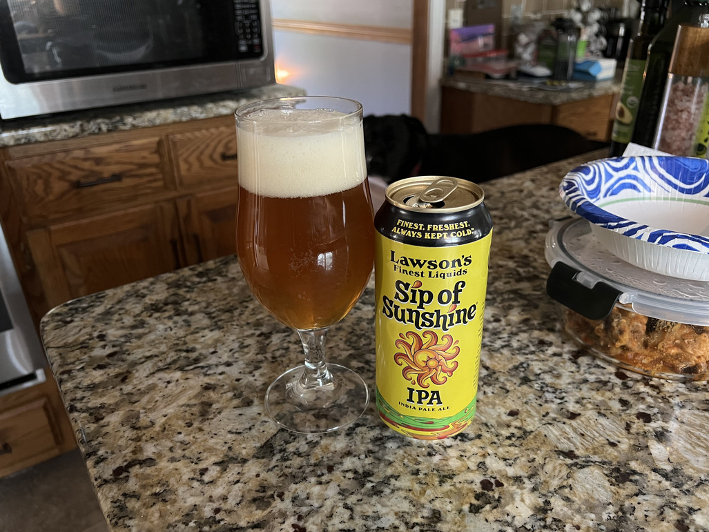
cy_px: 265
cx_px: 363
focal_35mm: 27
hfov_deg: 65.3
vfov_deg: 51.4
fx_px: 553
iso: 500
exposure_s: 1/30
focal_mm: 5.7
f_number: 1.5
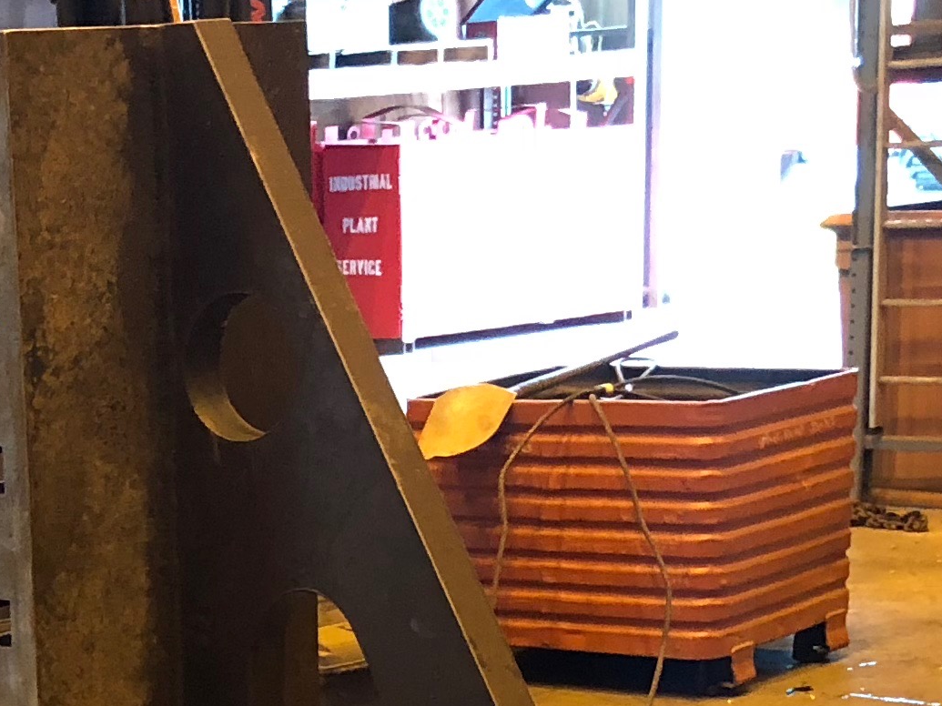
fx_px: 3075
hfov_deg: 16.9
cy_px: 1214
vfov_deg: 12.2
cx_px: -64
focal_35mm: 113
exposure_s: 1/12
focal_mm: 3.99
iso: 100
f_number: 1.8
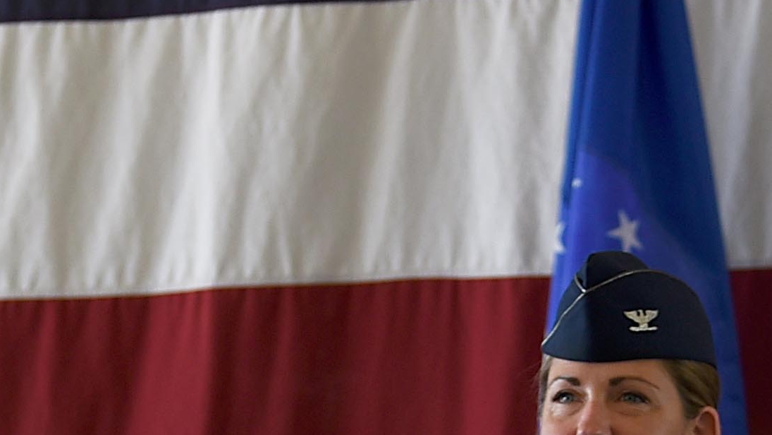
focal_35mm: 403
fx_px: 8250
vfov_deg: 3.0
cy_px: 1009
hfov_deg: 5.4
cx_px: 458
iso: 320
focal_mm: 70
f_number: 3.2
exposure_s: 1/500
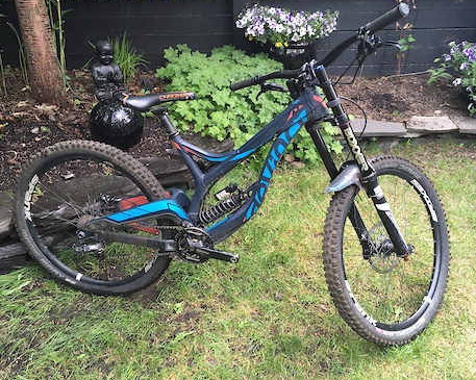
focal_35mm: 31
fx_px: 436
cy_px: 189
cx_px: 244
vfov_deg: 47.1
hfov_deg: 57.2
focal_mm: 4.15
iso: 32
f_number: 2.2
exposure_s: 1/60
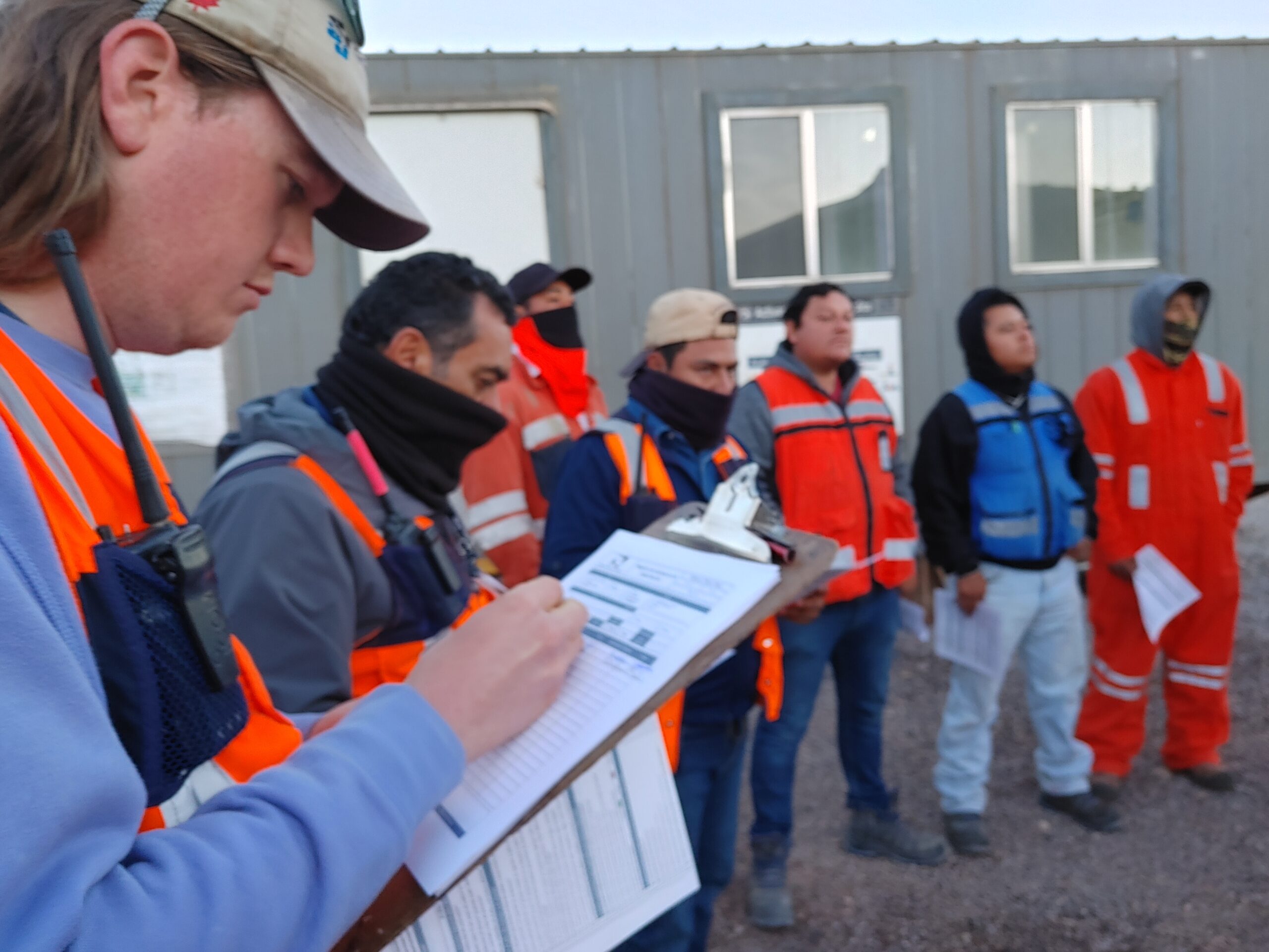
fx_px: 953
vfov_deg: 53.1
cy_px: 476
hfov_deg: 67.3
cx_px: 634
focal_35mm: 26
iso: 100
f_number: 1.8
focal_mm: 4.81
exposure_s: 1/60
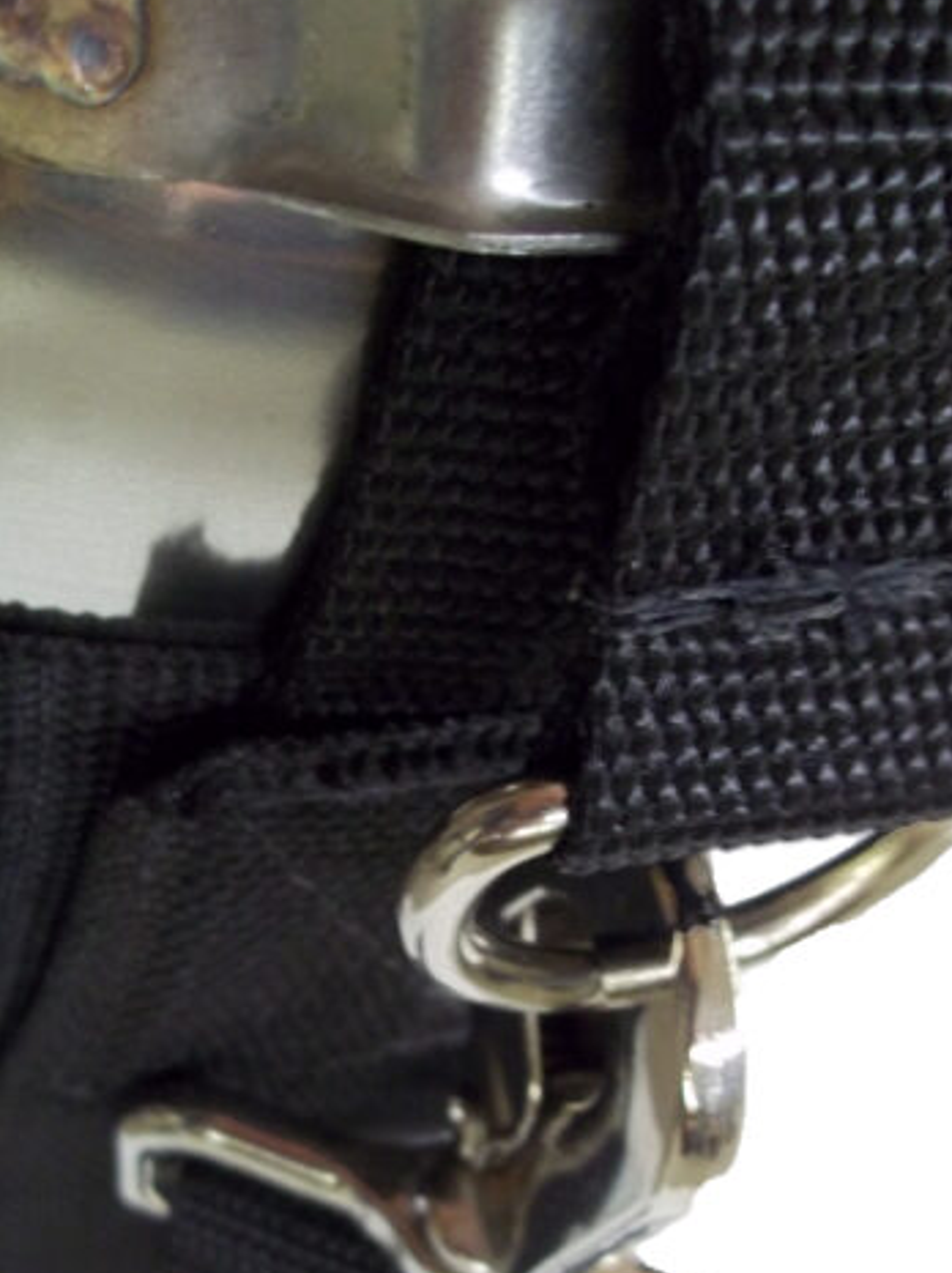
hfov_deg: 23.6
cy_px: 832
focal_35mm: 62
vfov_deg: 31.0
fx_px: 2277
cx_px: 490
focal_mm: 6.5
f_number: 3.1
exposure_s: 1/8
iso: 199
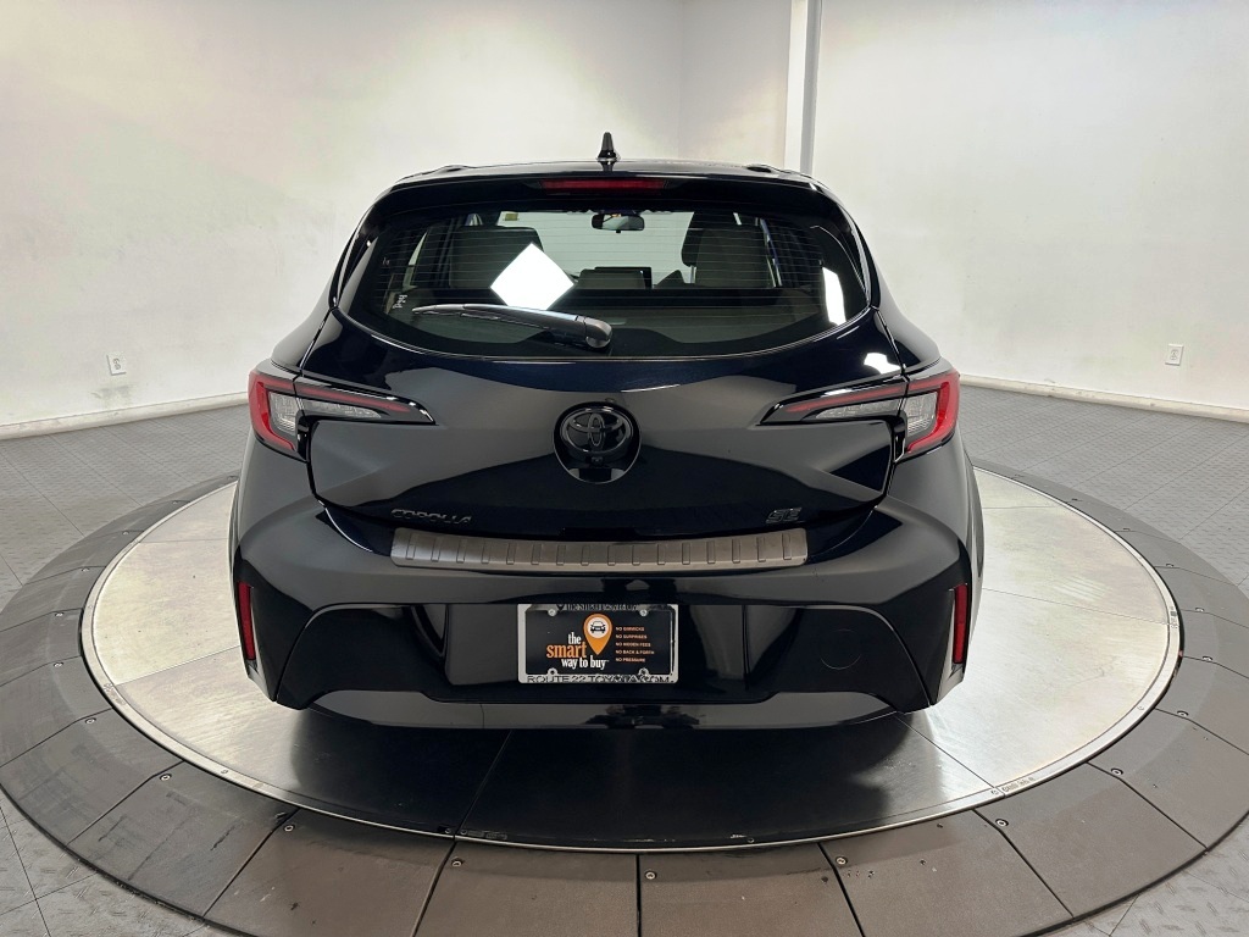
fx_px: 866
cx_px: 624
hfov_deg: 71.6
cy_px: 468
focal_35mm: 24
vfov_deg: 56.8
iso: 320
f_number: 1.78
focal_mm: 6.86
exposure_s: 1/60
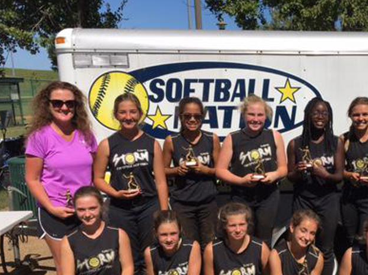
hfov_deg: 38.2
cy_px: 218
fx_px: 510
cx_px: 293
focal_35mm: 48
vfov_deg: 29.6
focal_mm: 4.15
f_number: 2.2
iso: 25
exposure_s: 1/2262
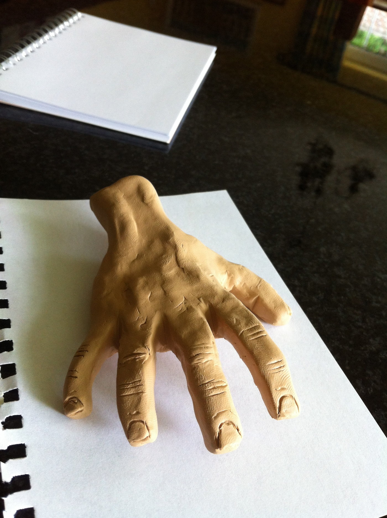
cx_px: 194
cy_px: 259
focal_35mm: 35
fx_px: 523
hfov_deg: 40.6
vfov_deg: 52.7
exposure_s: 1/17
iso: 100
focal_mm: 3.85
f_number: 2.8
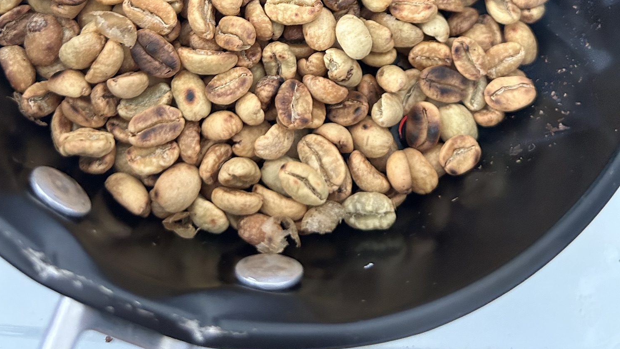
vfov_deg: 28.5
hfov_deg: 52.8
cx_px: 309
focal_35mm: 38
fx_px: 625
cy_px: -30
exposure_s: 1/60
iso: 320
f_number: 1.5
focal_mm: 5.7
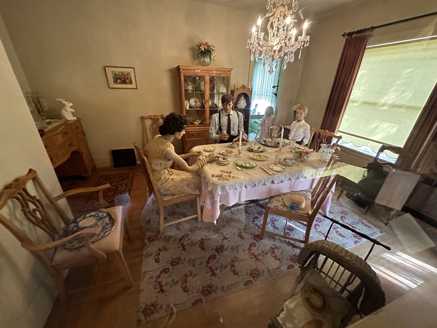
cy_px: 164
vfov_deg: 85.7
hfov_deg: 102.1
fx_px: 177
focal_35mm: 14
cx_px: 218
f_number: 2.2
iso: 1000
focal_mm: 2.22
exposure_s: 1/60
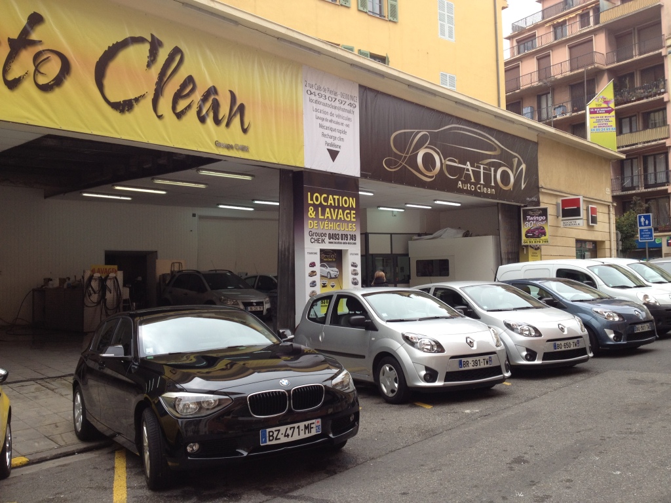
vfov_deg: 40.7
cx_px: 336
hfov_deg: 52.6
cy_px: 252
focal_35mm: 35
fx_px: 678
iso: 64
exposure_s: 1/326
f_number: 2.4
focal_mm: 4.28
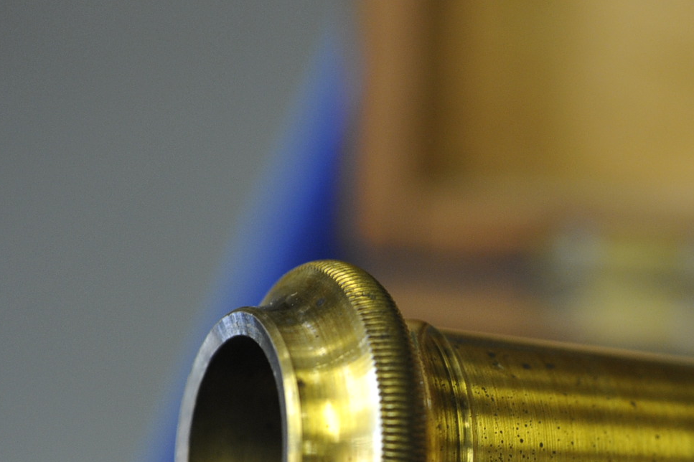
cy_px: 427
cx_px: 687
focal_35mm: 132
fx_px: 2544
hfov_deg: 15.3
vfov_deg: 10.3
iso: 1600
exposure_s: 1/160
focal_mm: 60
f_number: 6.3
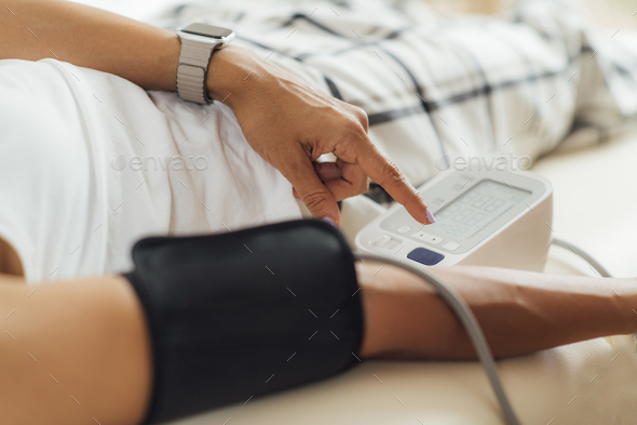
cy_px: 212
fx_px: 1504
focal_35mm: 85
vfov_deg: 16.1
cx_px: 318
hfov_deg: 23.9
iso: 64
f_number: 2.2
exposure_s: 1/125
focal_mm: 85
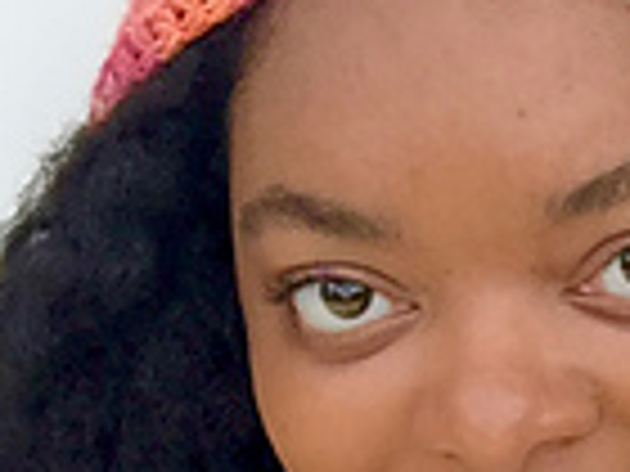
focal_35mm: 111
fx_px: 2020
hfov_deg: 16.5
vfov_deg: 13.1
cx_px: 882
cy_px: 537
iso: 32
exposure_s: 1/371
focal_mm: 2.65
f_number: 2.2
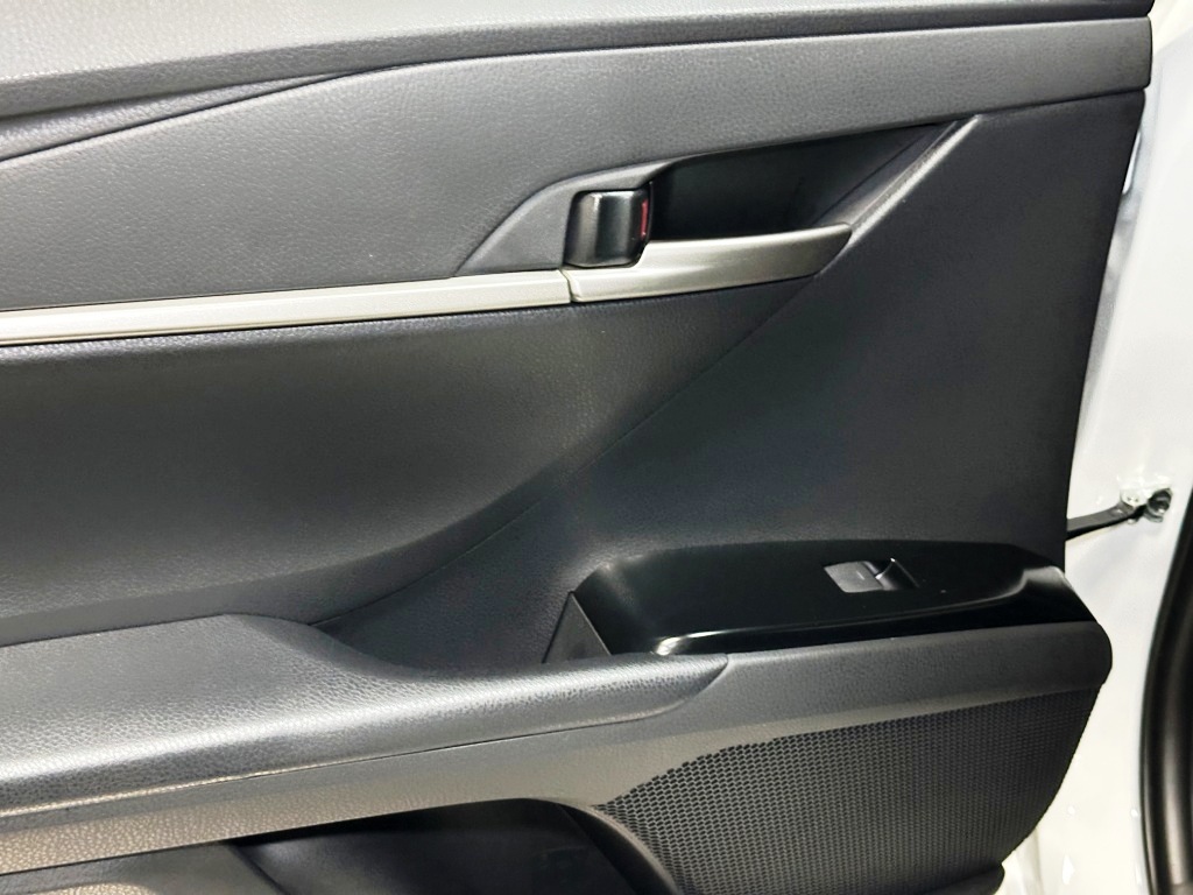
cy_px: 448
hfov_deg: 39.7
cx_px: 596
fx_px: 1654
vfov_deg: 30.3
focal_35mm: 48
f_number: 1.78
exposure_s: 1/30
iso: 640
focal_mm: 6.86
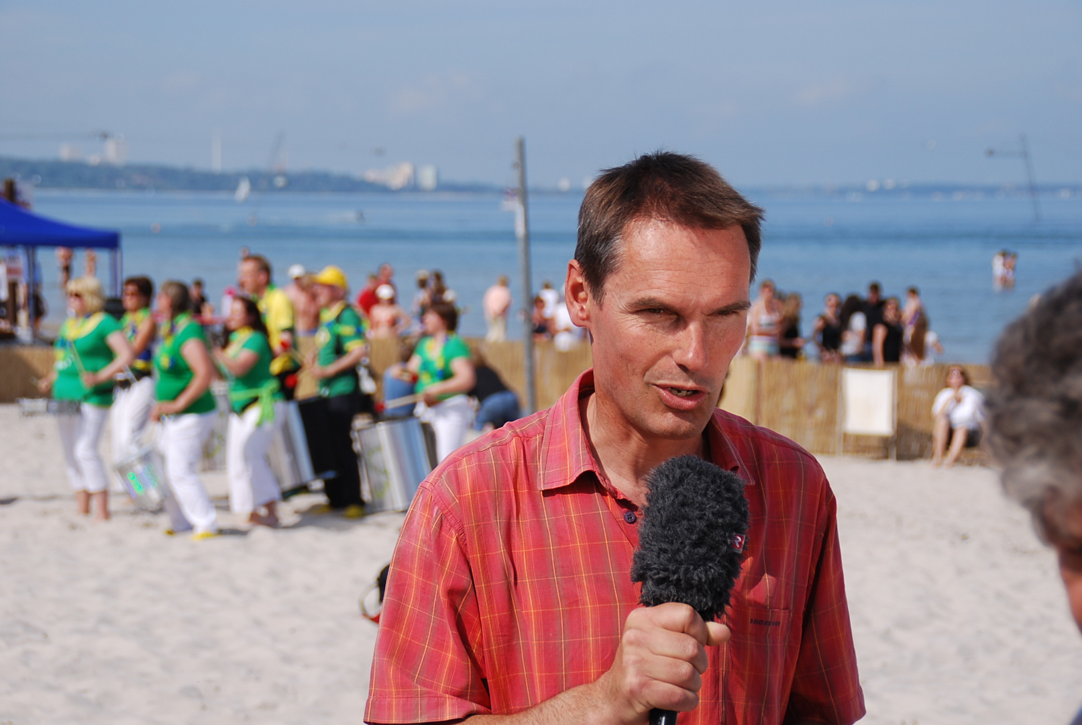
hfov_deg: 19.4
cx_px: 541
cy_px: 362
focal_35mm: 105
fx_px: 3160
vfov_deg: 13.1
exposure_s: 1/500
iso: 100
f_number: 5.6
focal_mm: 70
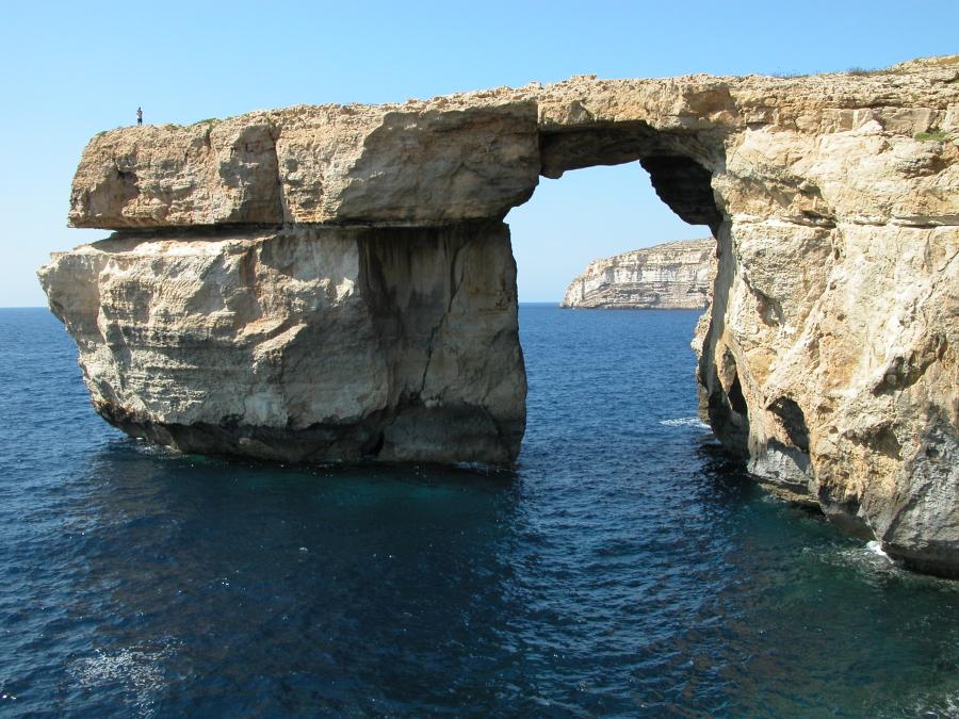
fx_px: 942
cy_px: 360
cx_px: 480
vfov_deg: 41.8
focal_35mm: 34
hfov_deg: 54.0
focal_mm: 8.9
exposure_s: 1/228
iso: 100
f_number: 6.3
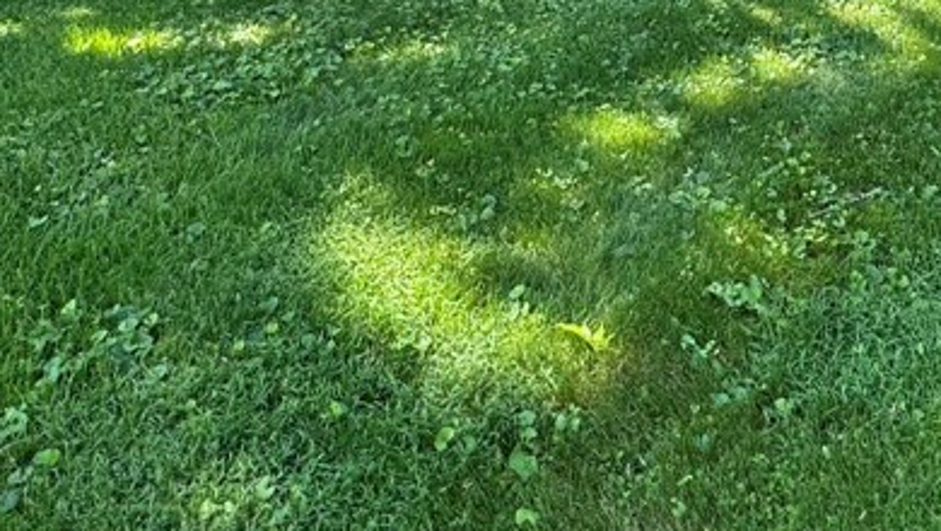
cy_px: -205
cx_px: 714
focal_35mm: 40
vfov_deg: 24.8
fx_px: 999
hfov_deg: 48.4
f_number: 2.2
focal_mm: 2.22
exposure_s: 1/169
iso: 40
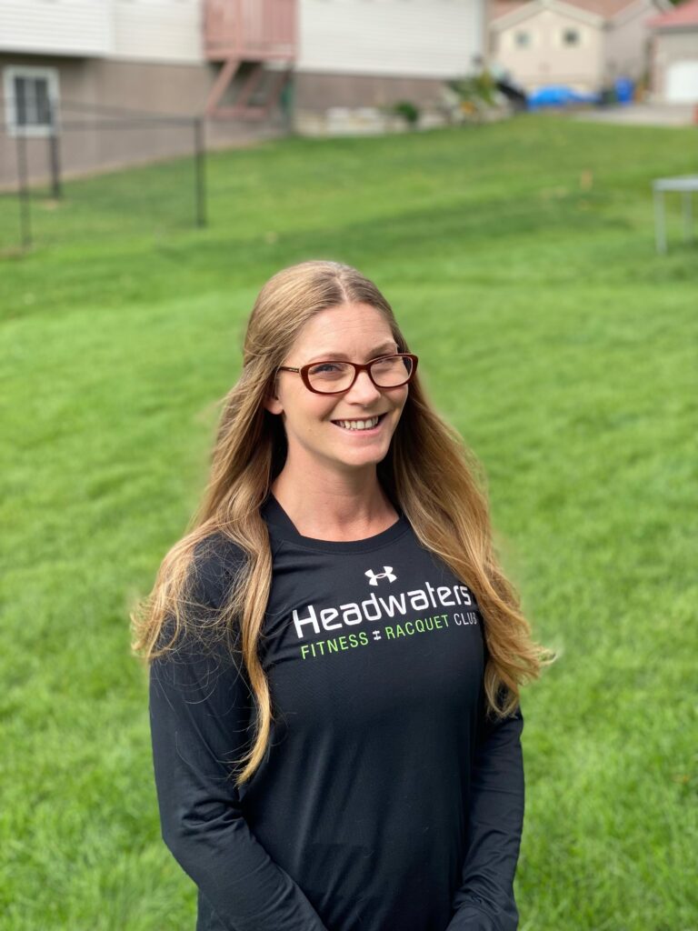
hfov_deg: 28.0
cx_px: 349
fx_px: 1398
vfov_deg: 36.8
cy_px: 466
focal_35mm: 52
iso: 20
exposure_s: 1/322
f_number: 2
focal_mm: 6
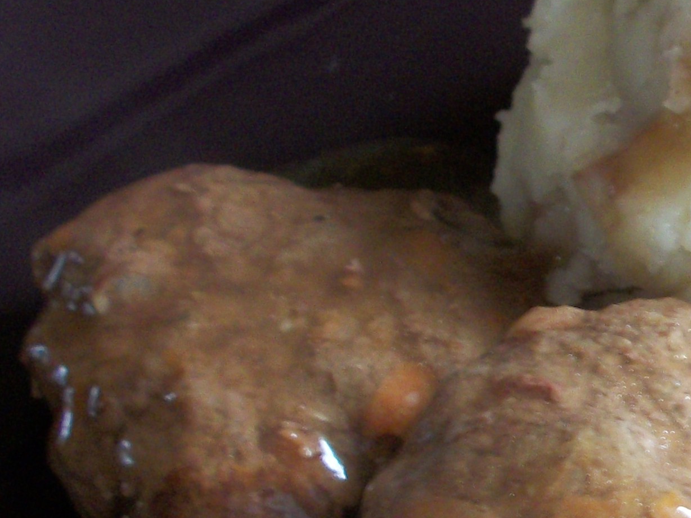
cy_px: 442
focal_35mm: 114
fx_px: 2276
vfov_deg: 12.9
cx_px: 855
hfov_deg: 16.5
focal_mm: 6.3
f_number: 3.1
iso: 160
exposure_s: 1/13
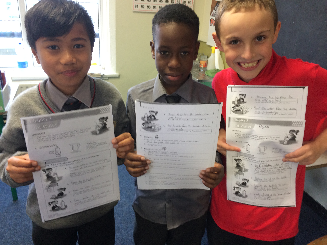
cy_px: 122
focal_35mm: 29
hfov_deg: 61.7
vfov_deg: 48.2
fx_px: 274
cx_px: 164
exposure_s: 1/33
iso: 125
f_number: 2.2
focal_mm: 4.15
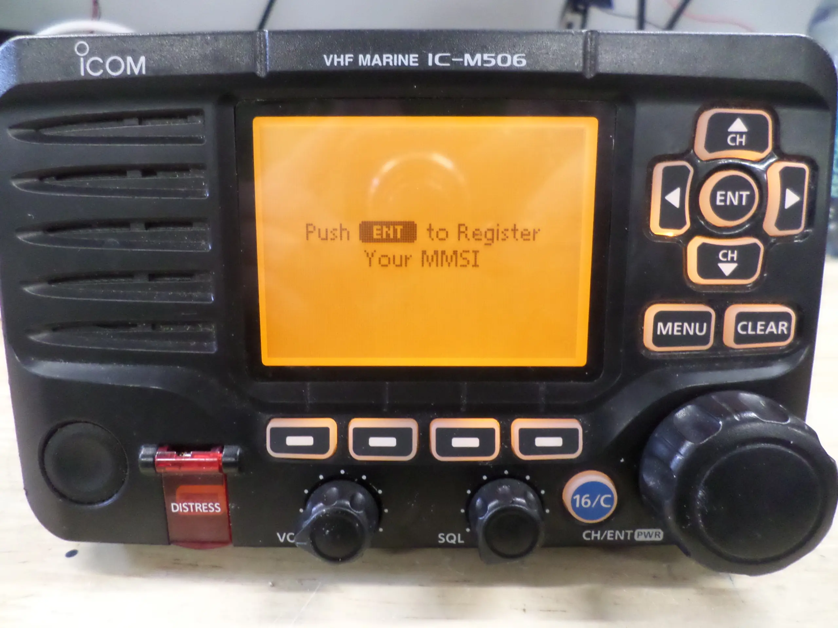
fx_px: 605
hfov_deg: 69.4
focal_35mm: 25
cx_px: 419
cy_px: 314
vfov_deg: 54.9
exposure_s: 1/30
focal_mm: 4.5
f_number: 2.5
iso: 400
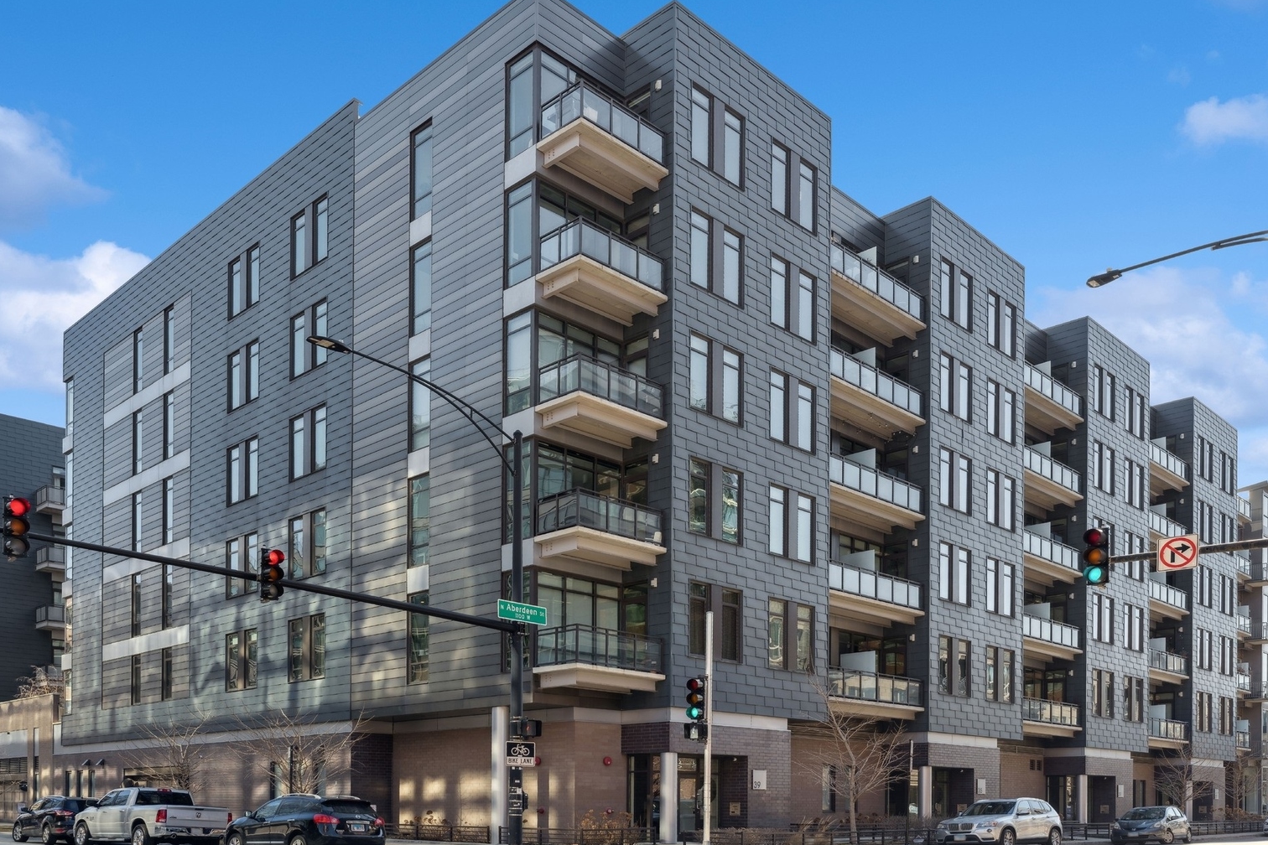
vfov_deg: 43.6
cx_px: 597
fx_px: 1057
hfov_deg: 61.9
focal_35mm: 30
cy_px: 430
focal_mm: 28
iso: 320
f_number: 8
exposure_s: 1/400
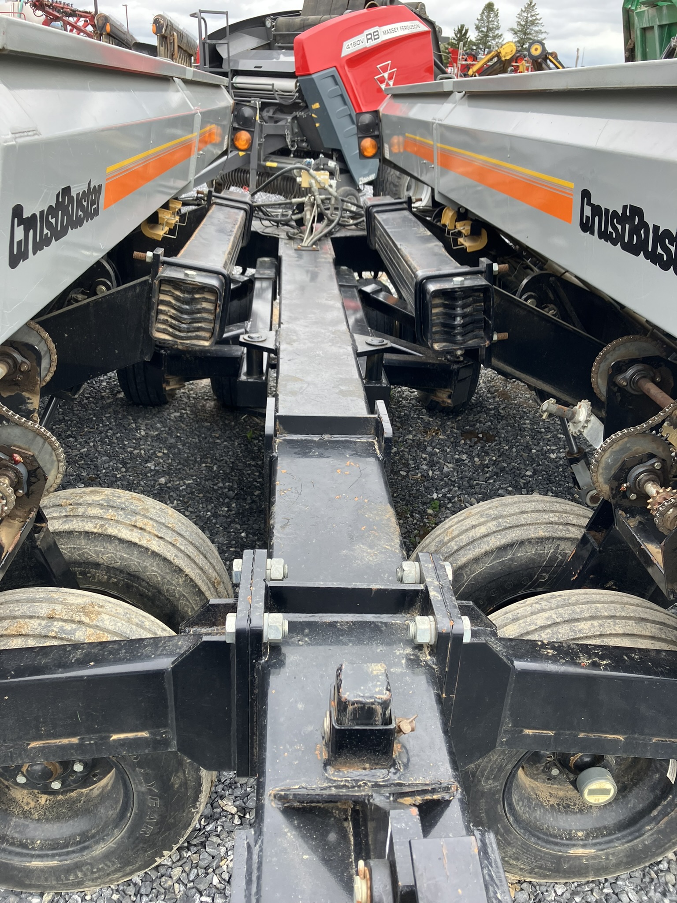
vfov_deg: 63.4
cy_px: 452
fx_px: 730
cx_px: 338
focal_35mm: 28
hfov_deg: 49.7
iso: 32
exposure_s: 1/395
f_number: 1.8
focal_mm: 3.99
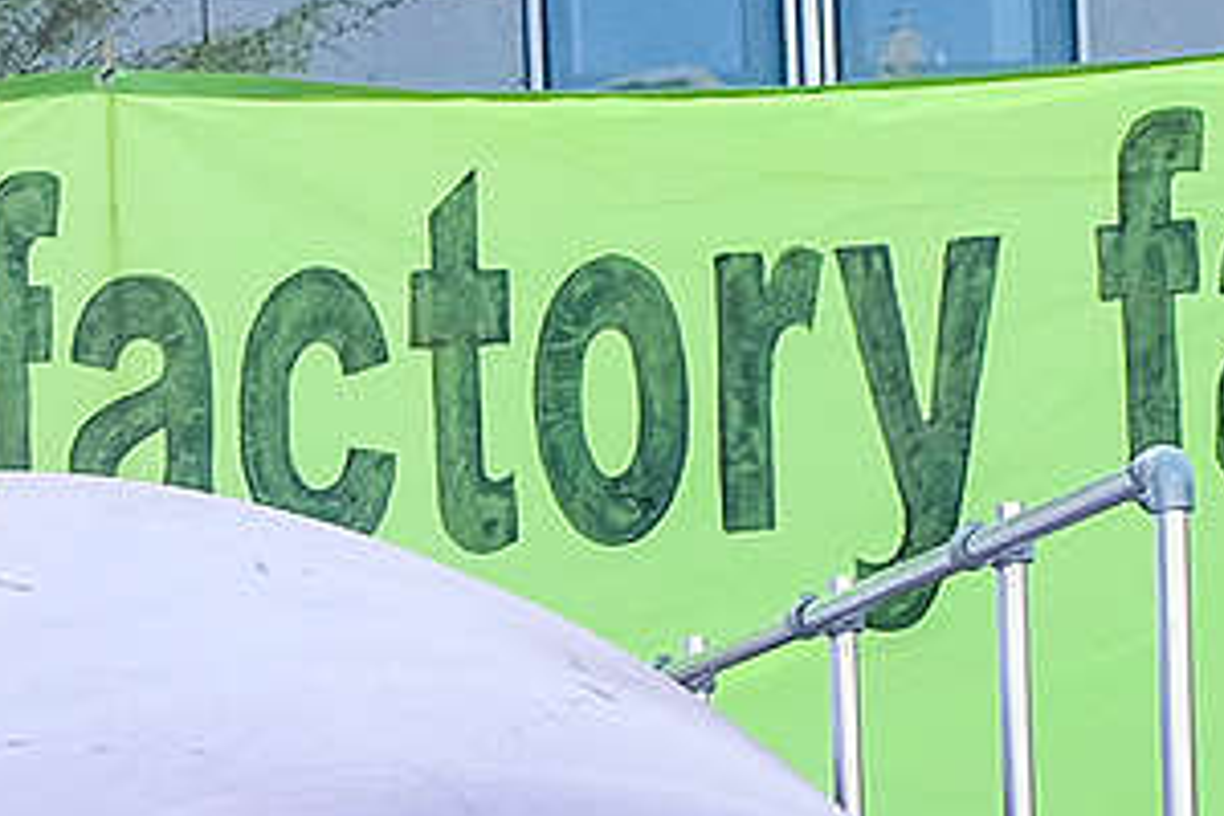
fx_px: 6969
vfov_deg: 6.5
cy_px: 1554
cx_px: -1330
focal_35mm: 205
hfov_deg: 9.3
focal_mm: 20
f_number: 5.6
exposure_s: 1/1700
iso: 1000
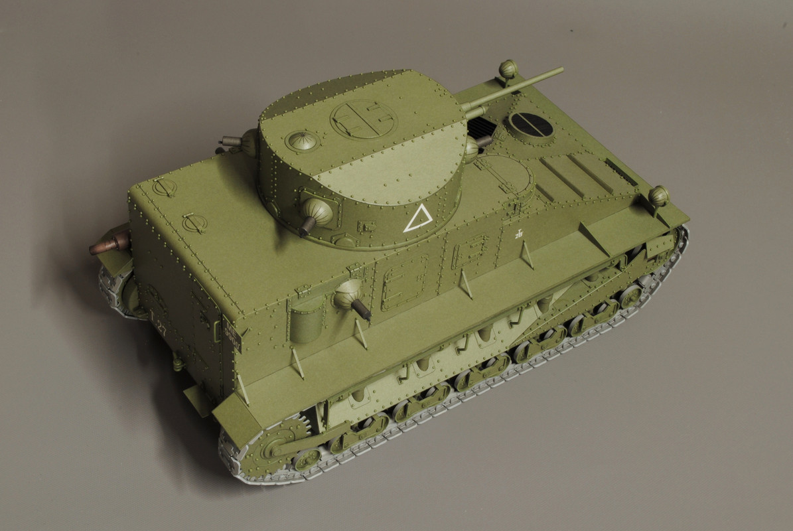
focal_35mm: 54
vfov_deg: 25.1
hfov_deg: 36.8
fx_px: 1191
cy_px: 266
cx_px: 396
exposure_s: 4
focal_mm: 36
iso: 100
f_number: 20
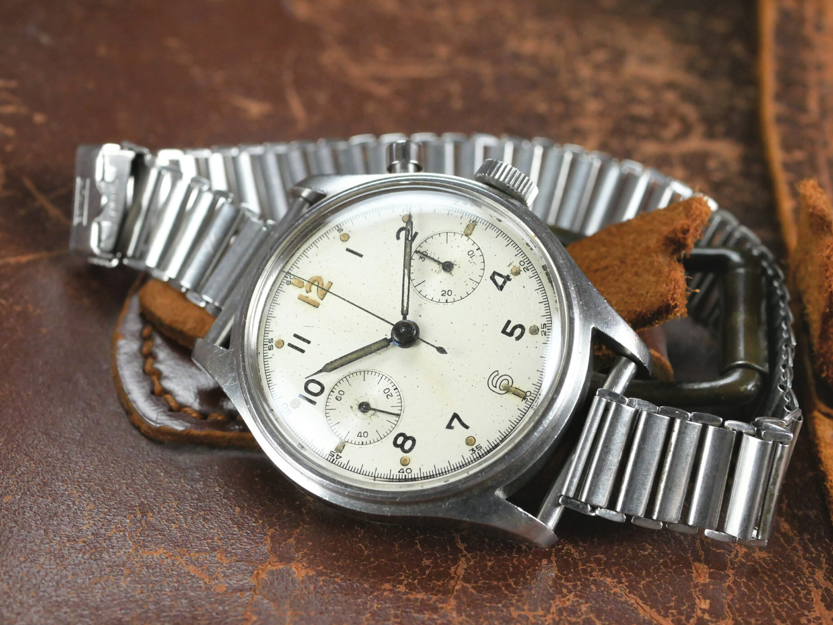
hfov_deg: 29.0
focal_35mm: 67
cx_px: 435
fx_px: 1613
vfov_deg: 21.9
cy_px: 325
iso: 1600
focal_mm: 30
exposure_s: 1/160
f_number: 5.6
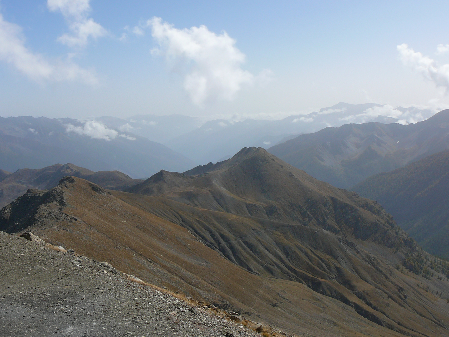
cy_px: 168
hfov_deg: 38.9
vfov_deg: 29.7
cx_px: 224
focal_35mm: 49
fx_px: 636
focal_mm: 7.3
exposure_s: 1/640
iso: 80
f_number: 5.6
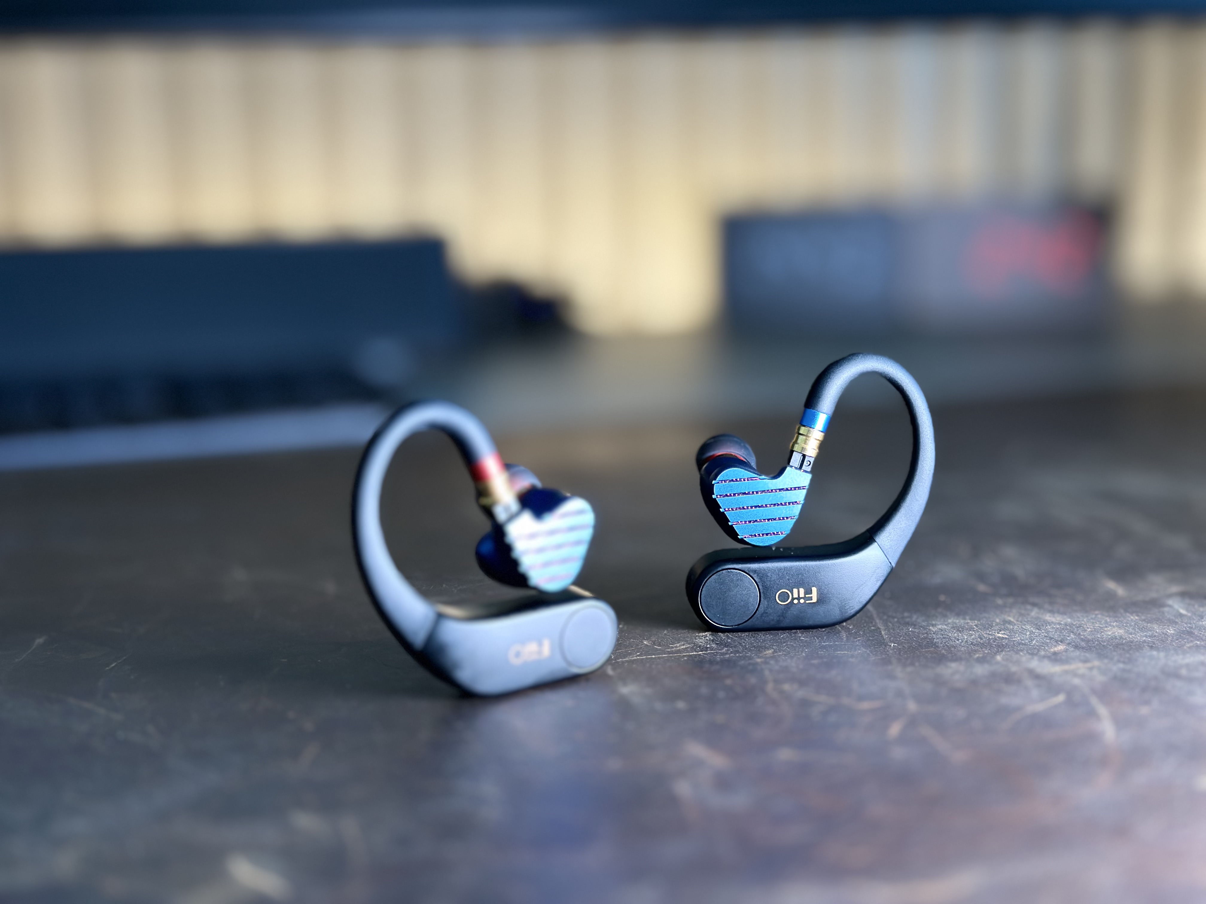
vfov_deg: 30.3
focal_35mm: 48
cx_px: 603
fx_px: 1672
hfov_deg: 39.7
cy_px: 452
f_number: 1.78
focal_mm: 6.86
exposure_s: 1/82
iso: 125
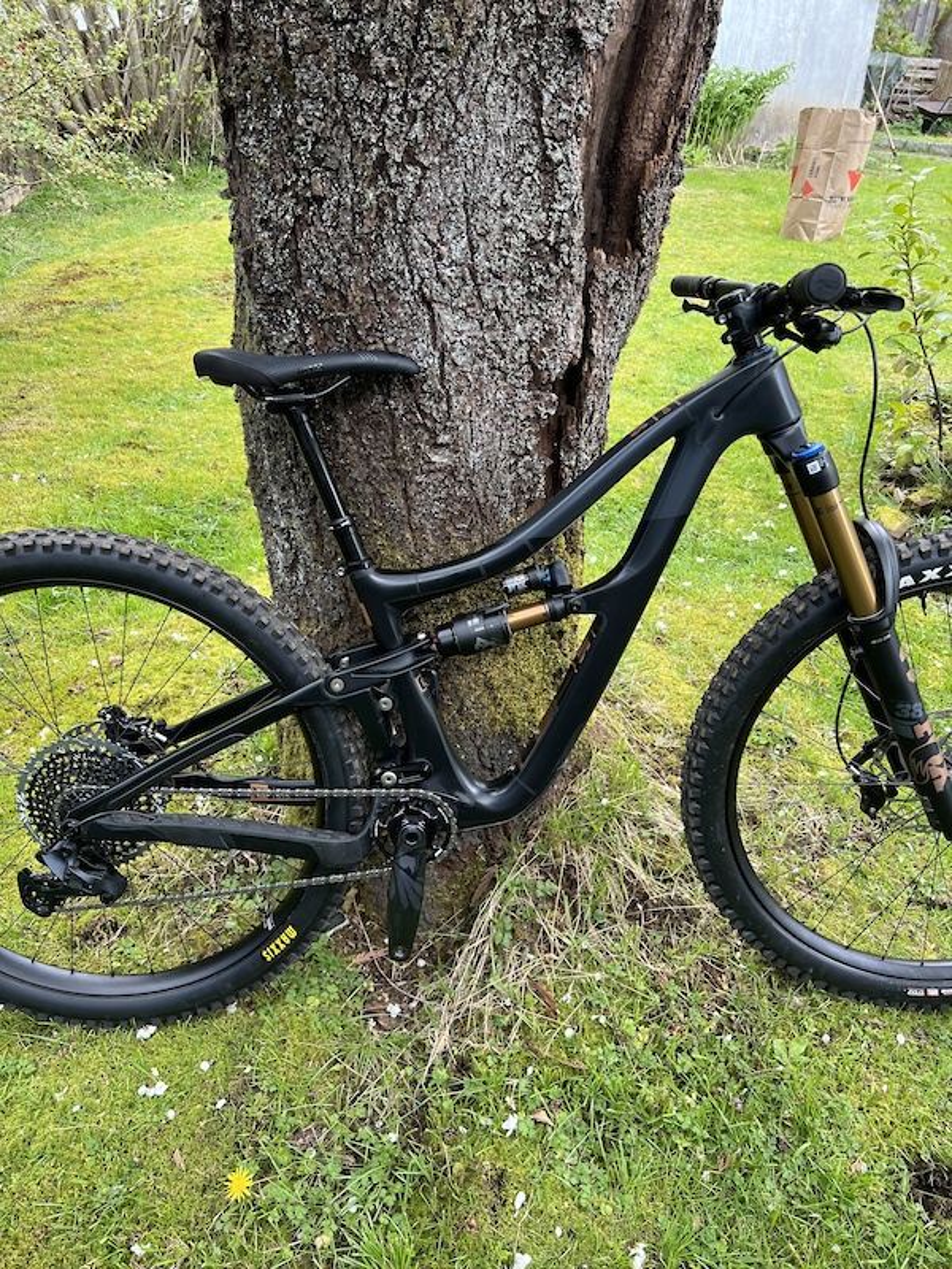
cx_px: 476
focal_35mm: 26
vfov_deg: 67.3
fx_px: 953
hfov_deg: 53.1
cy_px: 634
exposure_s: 1/166
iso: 50
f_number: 1.5
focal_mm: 5.7
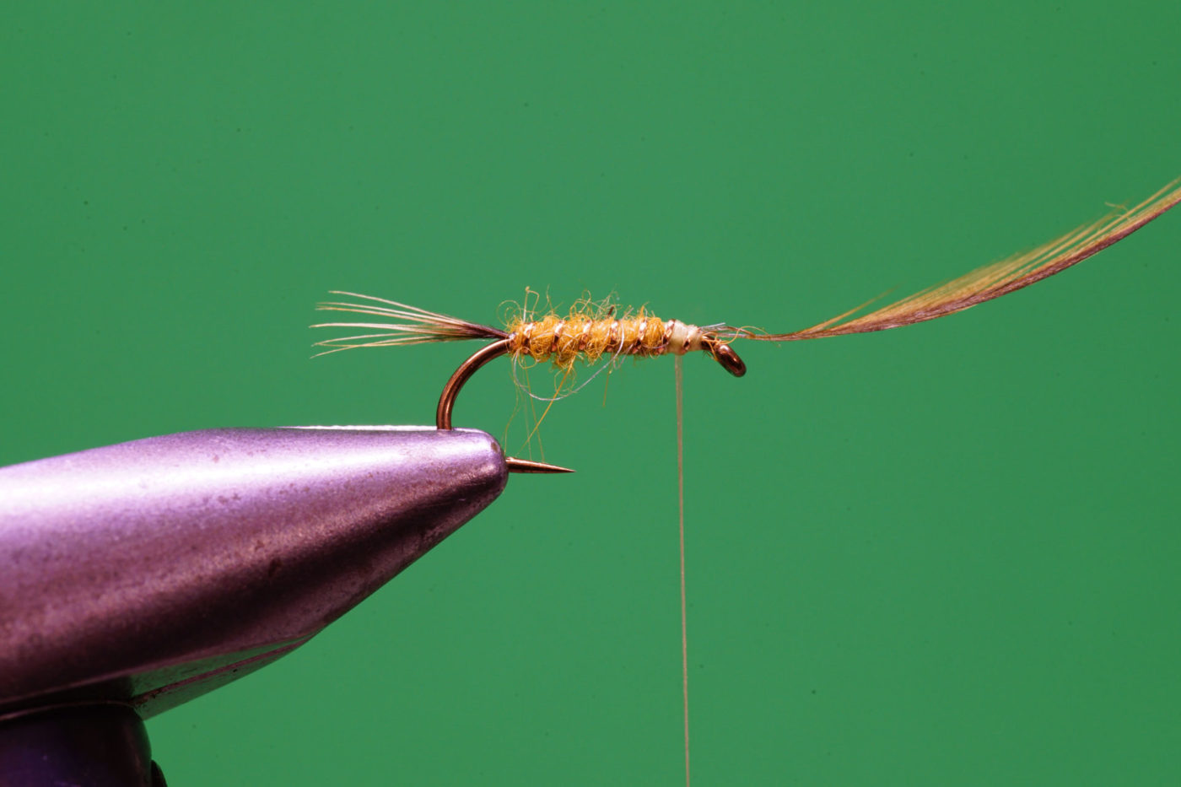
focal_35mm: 90
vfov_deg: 15.2
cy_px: 394
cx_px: 590
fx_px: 2952
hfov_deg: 22.6
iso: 400
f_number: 16
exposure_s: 1/5
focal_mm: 90
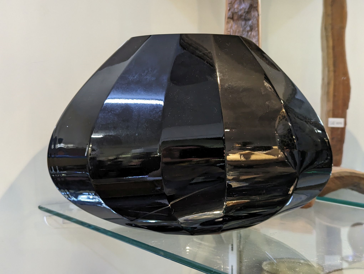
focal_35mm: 48
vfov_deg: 30.3
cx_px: 182
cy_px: 137
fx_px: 505
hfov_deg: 39.6
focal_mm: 6.81
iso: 470
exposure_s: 1/50
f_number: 1.85
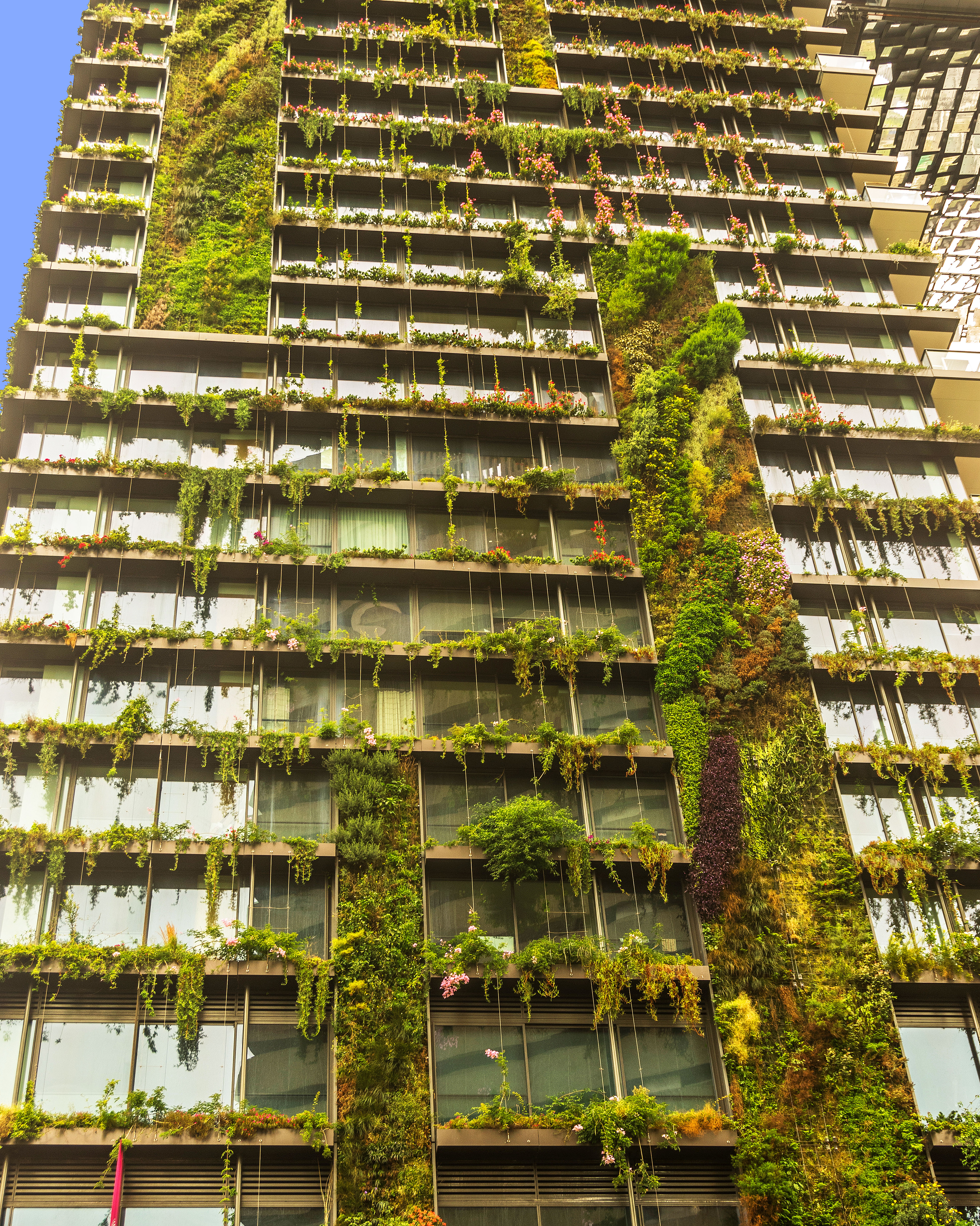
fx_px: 1689
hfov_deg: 32.4
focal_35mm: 47
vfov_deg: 39.9
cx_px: 493
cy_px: 626
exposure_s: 1/180
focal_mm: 27
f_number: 5.6
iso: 320
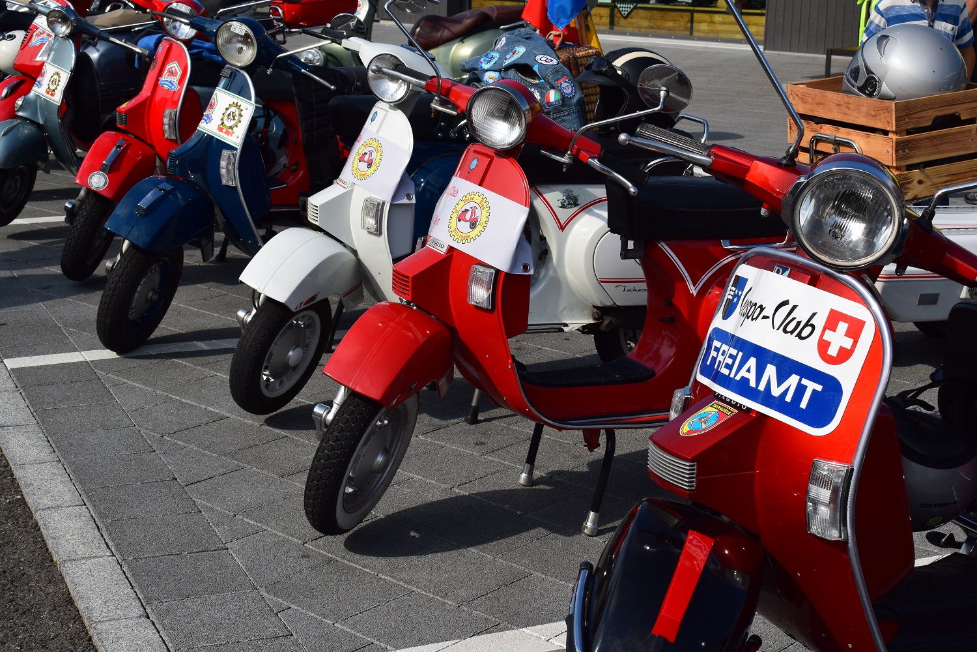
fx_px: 1628
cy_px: 326
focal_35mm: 60
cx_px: 488
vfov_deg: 22.6
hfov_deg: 33.4
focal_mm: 40
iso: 280
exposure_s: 1/500
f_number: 11
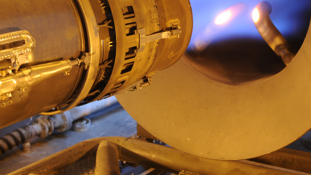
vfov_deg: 20.9
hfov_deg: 36.5
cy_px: 49
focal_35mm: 57
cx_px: 178
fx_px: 470
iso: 320
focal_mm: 24
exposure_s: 1/50
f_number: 3.5
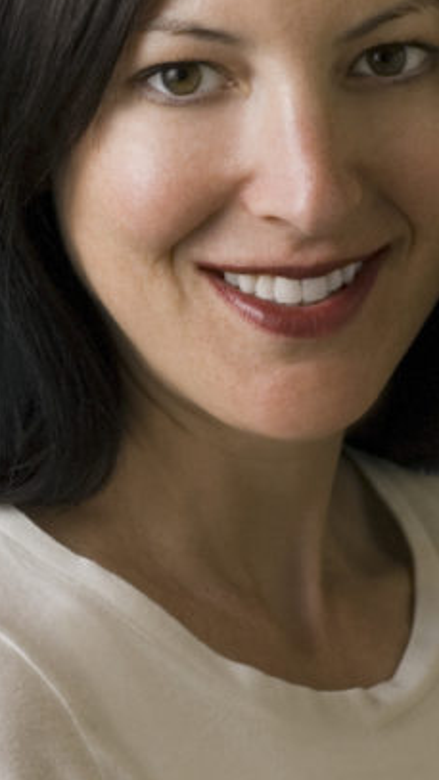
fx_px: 5504
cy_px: 302
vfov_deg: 8.1
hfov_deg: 4.6
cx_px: 301
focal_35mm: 266
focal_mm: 60
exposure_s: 1/125
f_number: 3.5
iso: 200
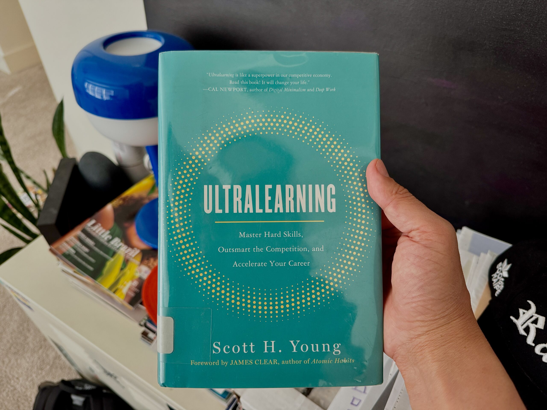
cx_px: 274
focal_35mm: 24
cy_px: 205
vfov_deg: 56.8
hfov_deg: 71.6
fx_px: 379
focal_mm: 6.76
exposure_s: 1/60
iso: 250
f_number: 1.78
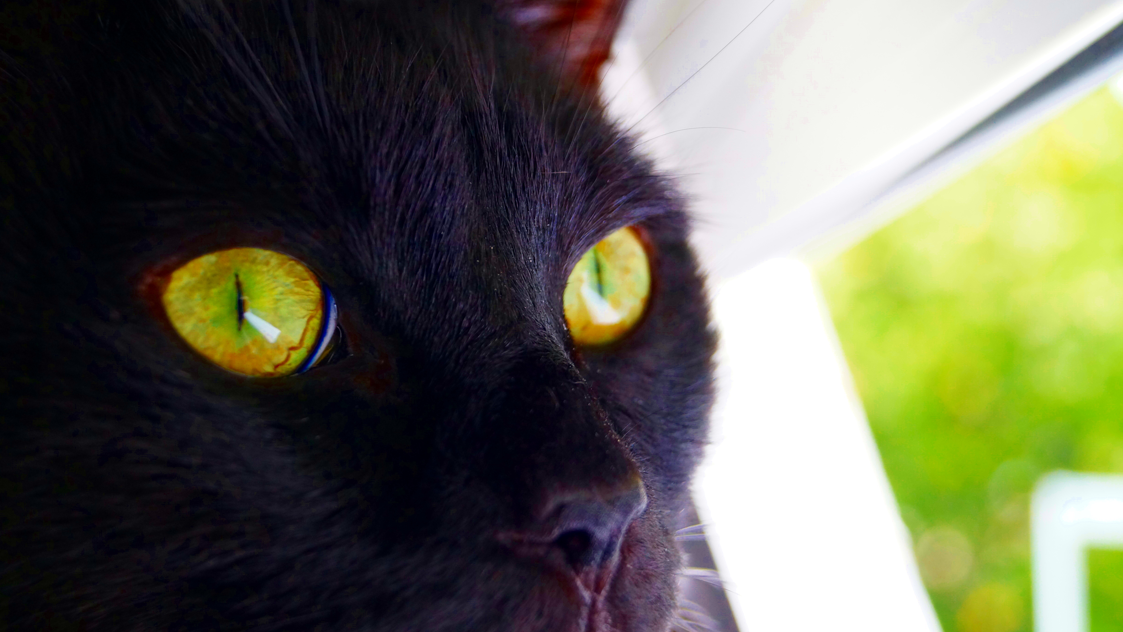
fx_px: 1638
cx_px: 558
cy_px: 352
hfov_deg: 37.8
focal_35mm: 55
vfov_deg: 21.8
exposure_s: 1/60
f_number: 5
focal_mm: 35
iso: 800
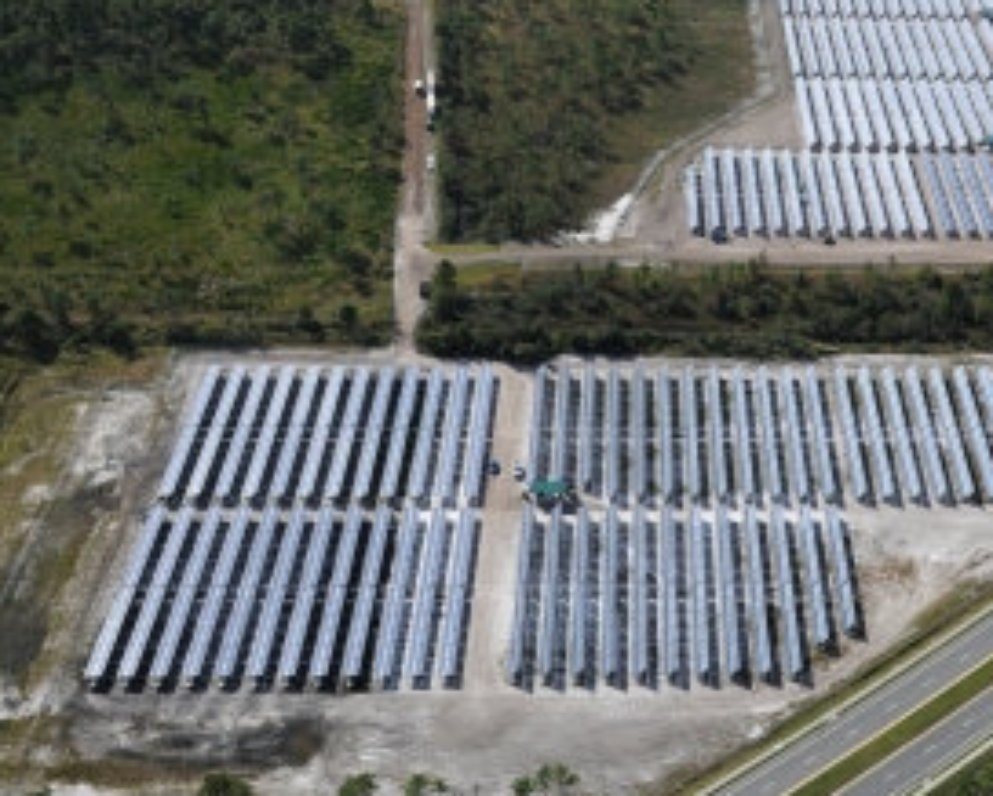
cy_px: 361
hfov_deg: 30.0
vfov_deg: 24.6
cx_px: 734
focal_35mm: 62
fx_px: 1823
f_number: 8
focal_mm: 24
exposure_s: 1/800
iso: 400
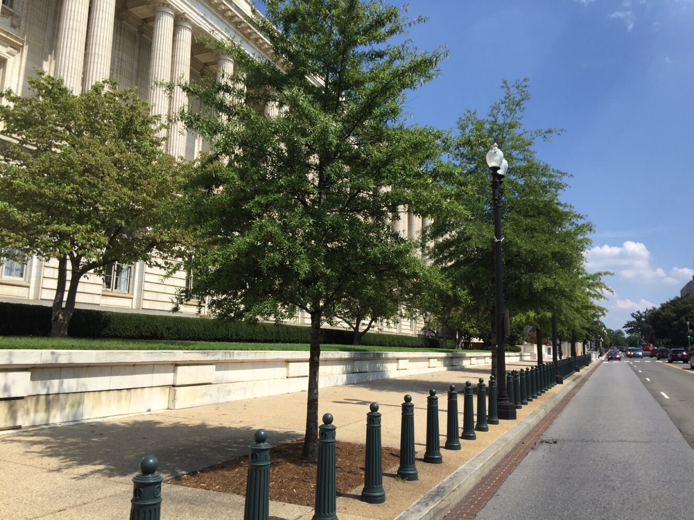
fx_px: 581
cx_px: 347
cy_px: 260
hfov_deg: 61.7
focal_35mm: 29
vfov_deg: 48.2
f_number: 2.2
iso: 32
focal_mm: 4.15
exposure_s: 1/2326
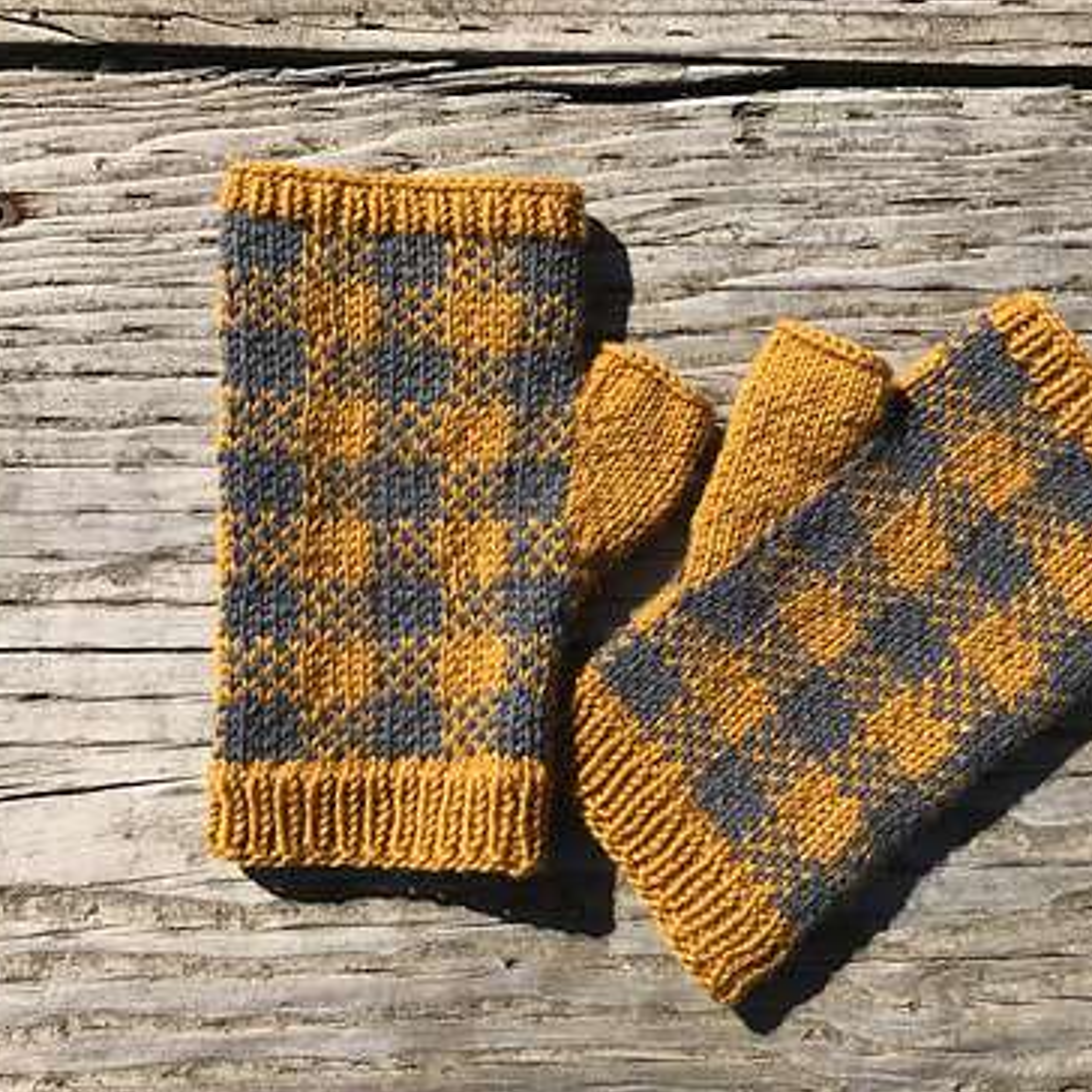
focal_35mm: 34
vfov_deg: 48.4
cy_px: 556
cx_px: 663
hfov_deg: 48.1
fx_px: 1213
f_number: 1.8
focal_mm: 3.99
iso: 20
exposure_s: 1/4167
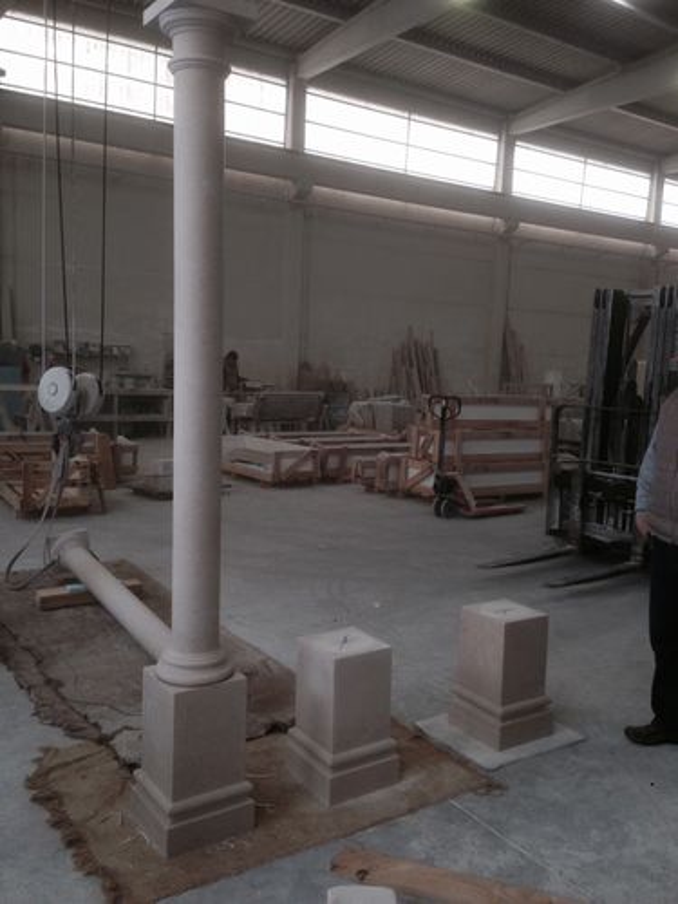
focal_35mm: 33
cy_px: 452
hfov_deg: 42.9
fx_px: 862
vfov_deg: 55.4
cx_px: 339
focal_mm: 4.12
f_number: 2.4
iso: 64
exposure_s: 1/60
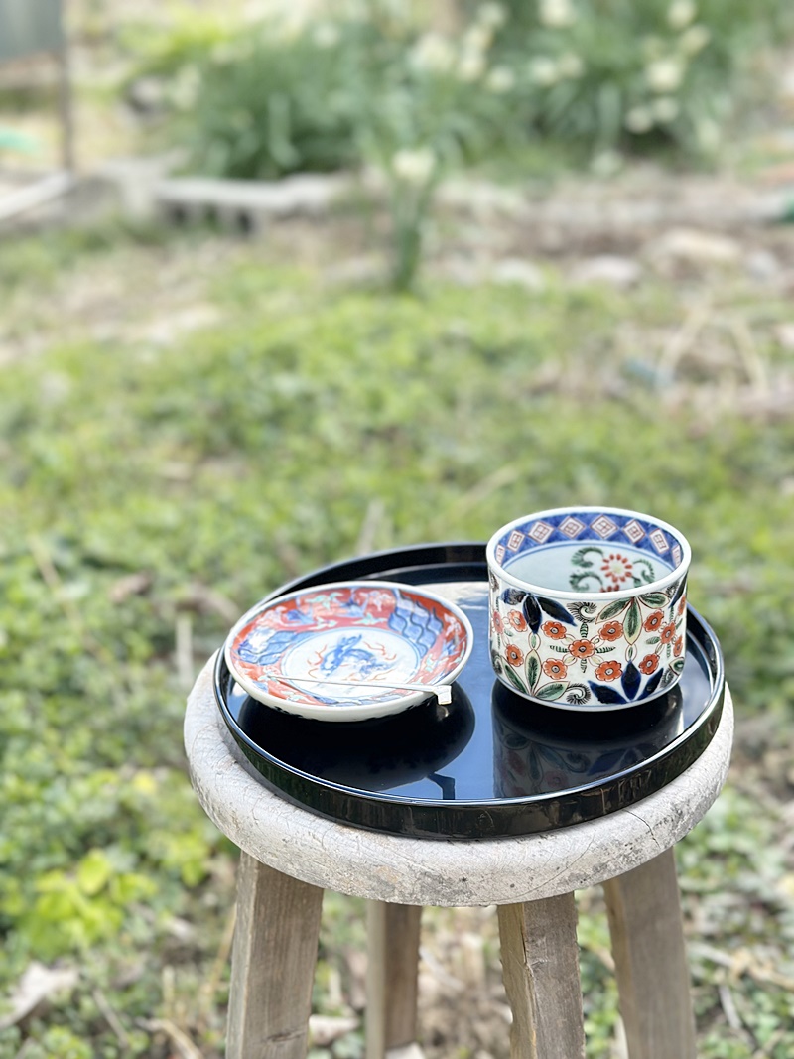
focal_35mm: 48
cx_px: 397
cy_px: 530
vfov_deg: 39.7
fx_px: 1468
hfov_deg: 30.3
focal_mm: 6.86
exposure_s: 1/535
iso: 80
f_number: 1.78
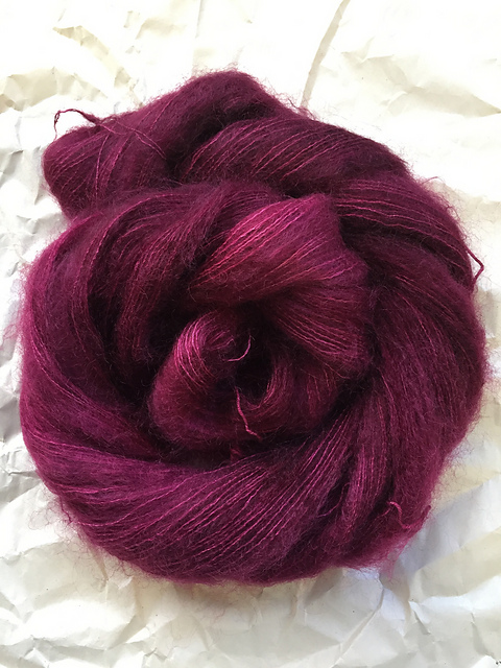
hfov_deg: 48.2
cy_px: 334
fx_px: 560
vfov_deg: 61.7
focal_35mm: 29
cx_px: 250
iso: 100
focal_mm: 4.15
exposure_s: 1/30
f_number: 2.2
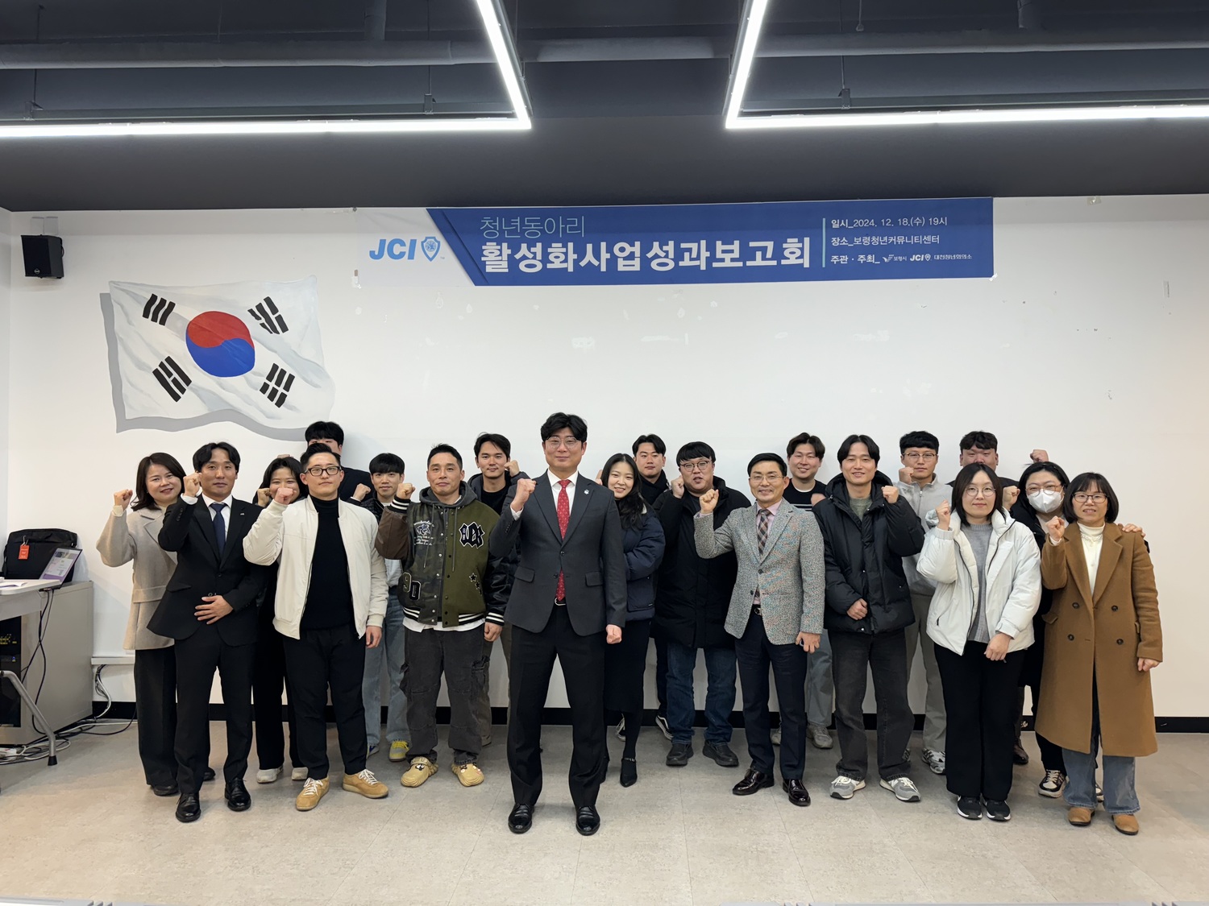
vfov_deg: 56.8
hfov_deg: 71.6
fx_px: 838
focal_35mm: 24
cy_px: 453
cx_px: 604
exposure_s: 1/120
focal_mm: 6.76
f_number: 1.78
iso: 125
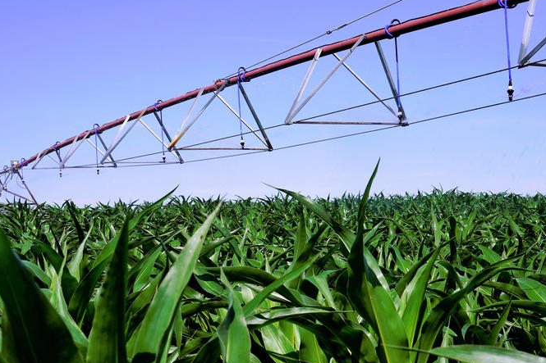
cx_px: 261
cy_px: 225
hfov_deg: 31.0
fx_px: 986
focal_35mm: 65
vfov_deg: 20.9
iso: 100
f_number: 14
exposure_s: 1/125
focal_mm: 48
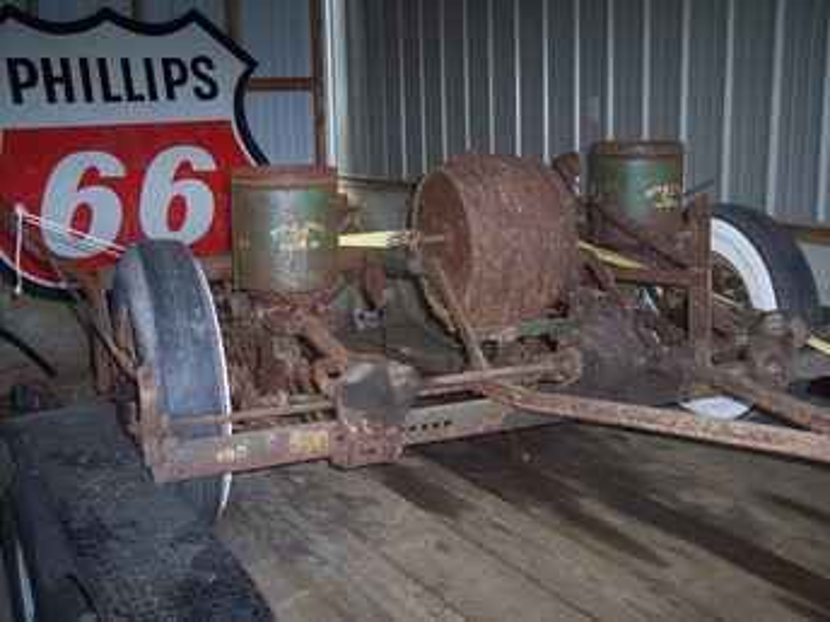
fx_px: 935
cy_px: 311
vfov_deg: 36.8
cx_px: 415
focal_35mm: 39
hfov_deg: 47.9
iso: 100
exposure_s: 1/60
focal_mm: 8
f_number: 2.8
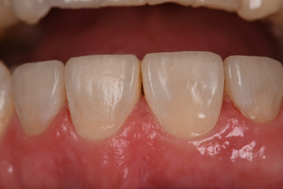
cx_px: 142
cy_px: 94
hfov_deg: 16.3
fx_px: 990
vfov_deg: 10.9
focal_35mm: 126
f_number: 32
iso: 200
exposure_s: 1/160
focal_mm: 105
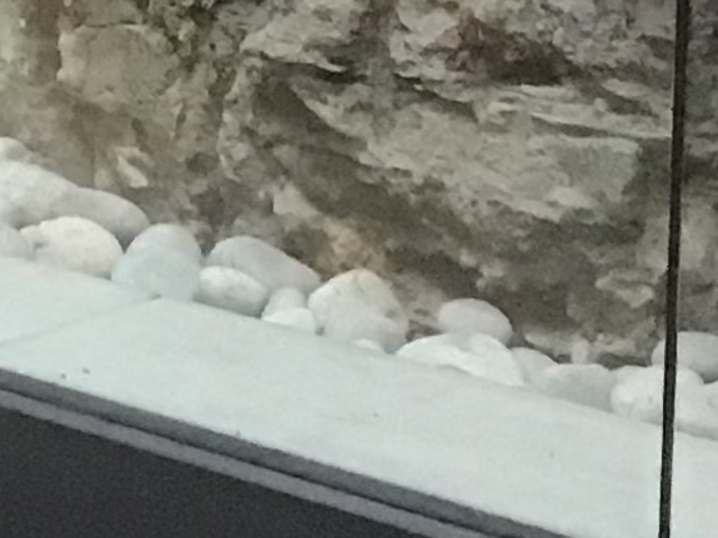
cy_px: -513
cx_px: -275
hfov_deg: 10.9
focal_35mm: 176
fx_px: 3650
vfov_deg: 8.1
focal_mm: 3.3
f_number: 2.4
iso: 200
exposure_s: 1/33
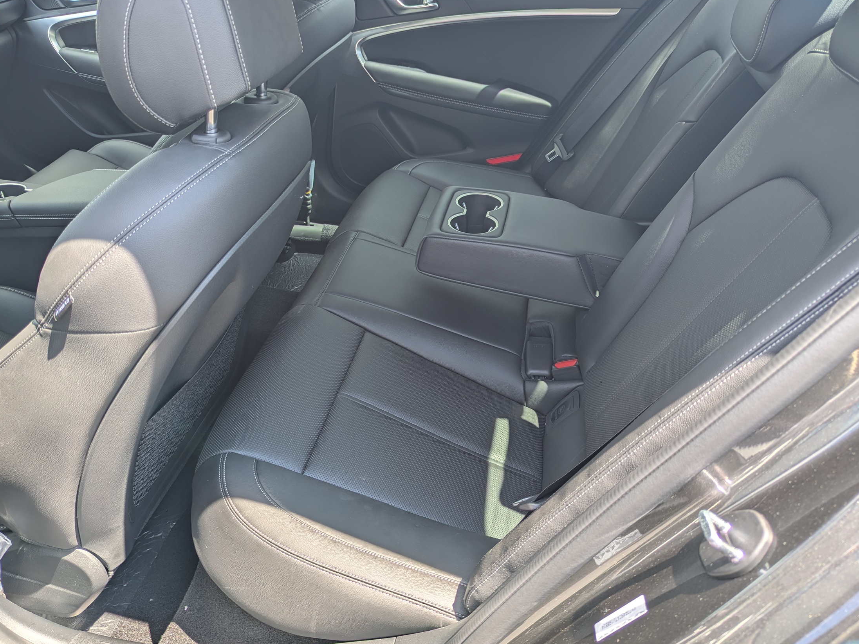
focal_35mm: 28
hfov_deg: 63.4
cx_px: 404
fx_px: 695
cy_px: 339
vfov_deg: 49.7
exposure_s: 1/232
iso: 38
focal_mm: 6.81
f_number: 1.85
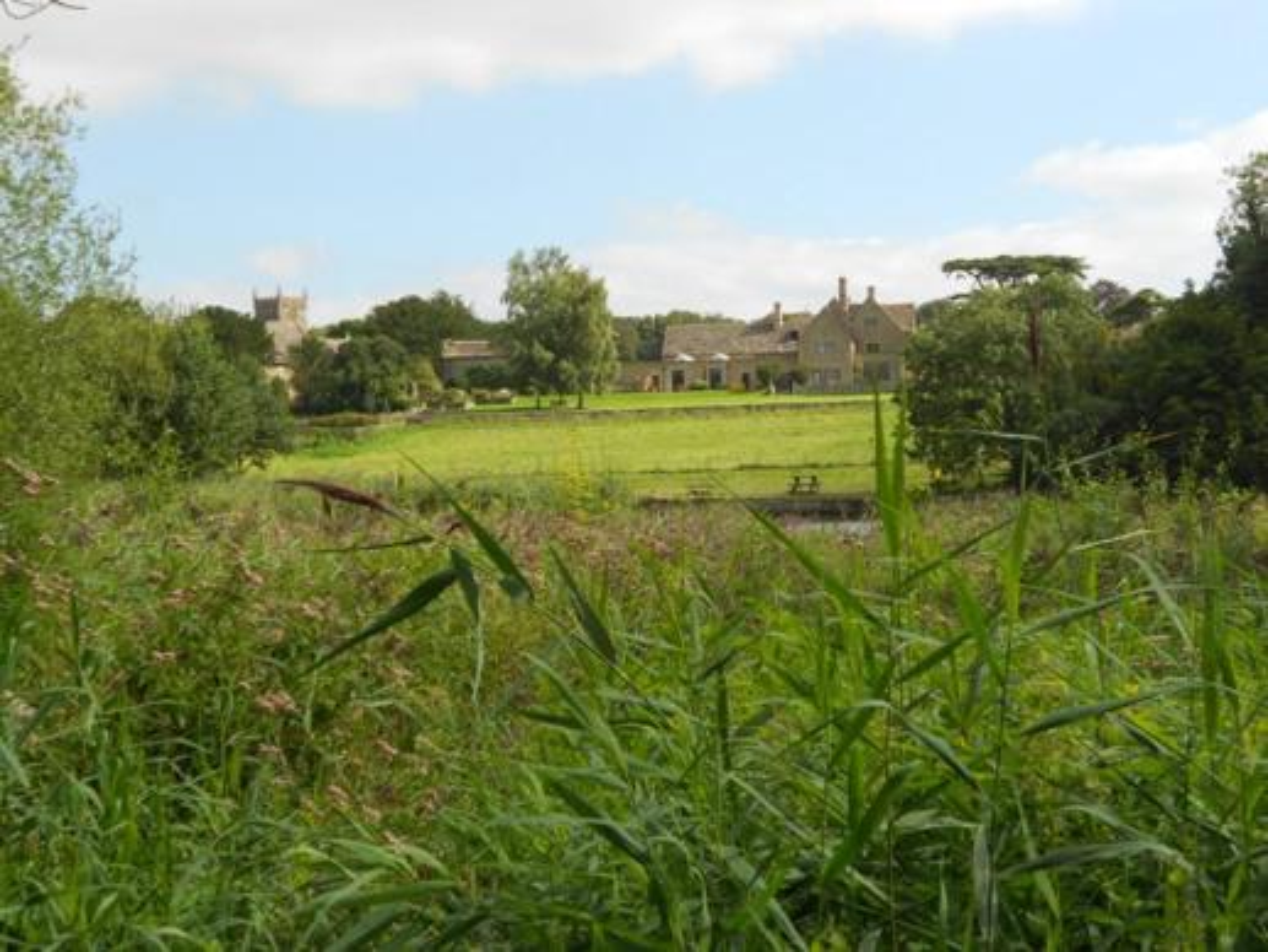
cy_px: 476
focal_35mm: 49
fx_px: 1795
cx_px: 634
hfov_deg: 38.9
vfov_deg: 29.7
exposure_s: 1/400
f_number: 4.5
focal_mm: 8.8
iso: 80
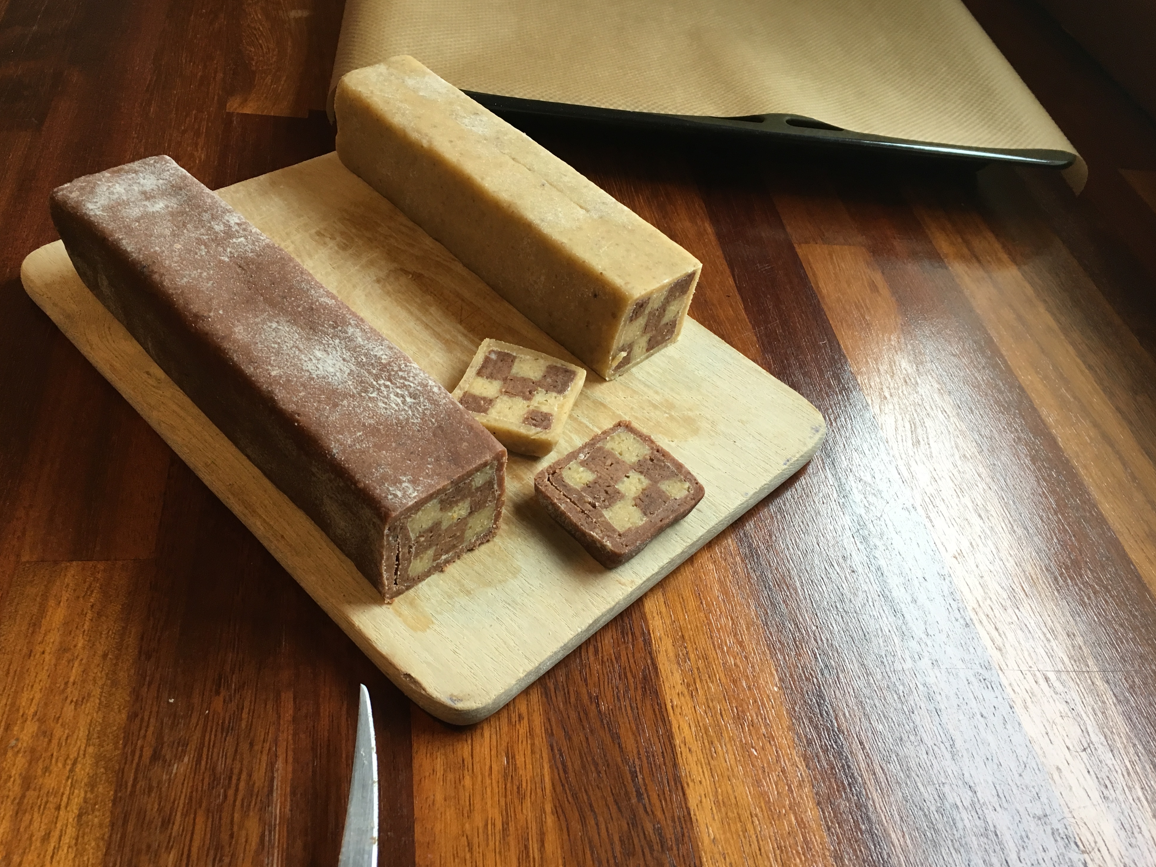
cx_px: 567
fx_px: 1002
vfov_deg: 46.8
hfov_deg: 60.0
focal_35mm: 30
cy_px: 441
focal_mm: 4.15
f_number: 2.2
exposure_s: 1/33
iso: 50
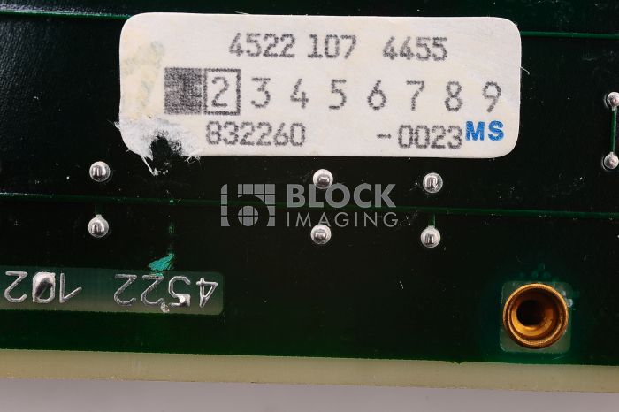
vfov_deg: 27.0
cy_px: 206
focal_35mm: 50
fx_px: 859
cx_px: 310
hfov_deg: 39.6
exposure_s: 1/160
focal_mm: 50
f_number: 11
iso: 320
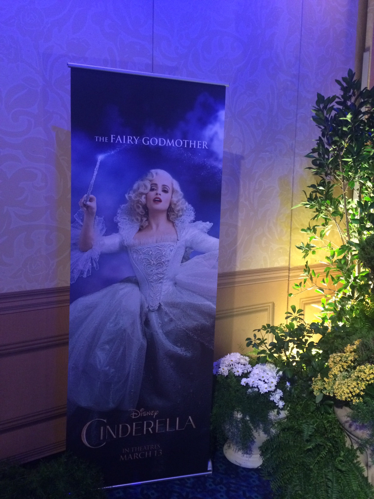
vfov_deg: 61.7
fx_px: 418
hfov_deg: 48.2
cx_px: 187
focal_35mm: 29
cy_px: 250
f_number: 2.2
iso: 250
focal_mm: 4.15
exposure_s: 1/15
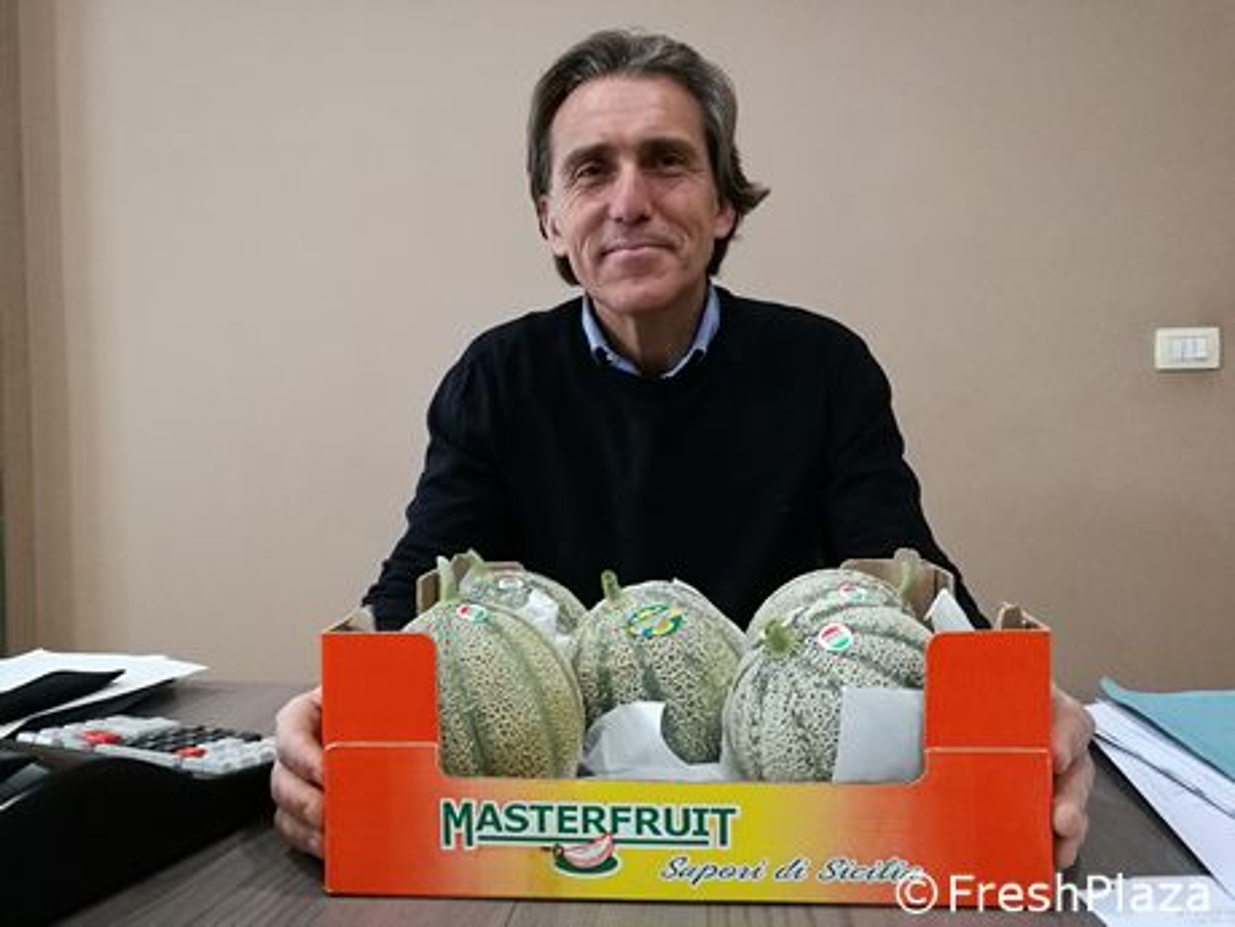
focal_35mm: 27
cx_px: 618
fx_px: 963
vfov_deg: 51.4
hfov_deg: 65.3
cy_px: 464
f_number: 2.2
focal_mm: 4.5
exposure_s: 1/20
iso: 640
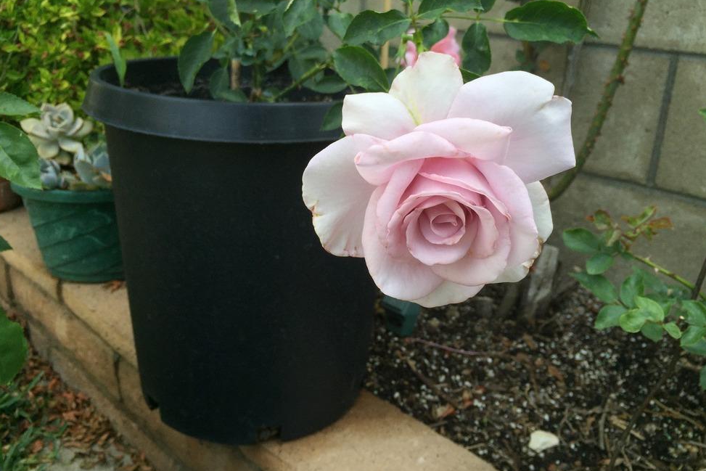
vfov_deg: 42.3
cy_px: 205
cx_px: 357
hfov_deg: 60.3
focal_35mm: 31
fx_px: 608
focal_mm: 4.15
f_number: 2.2
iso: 32
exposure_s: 1/608
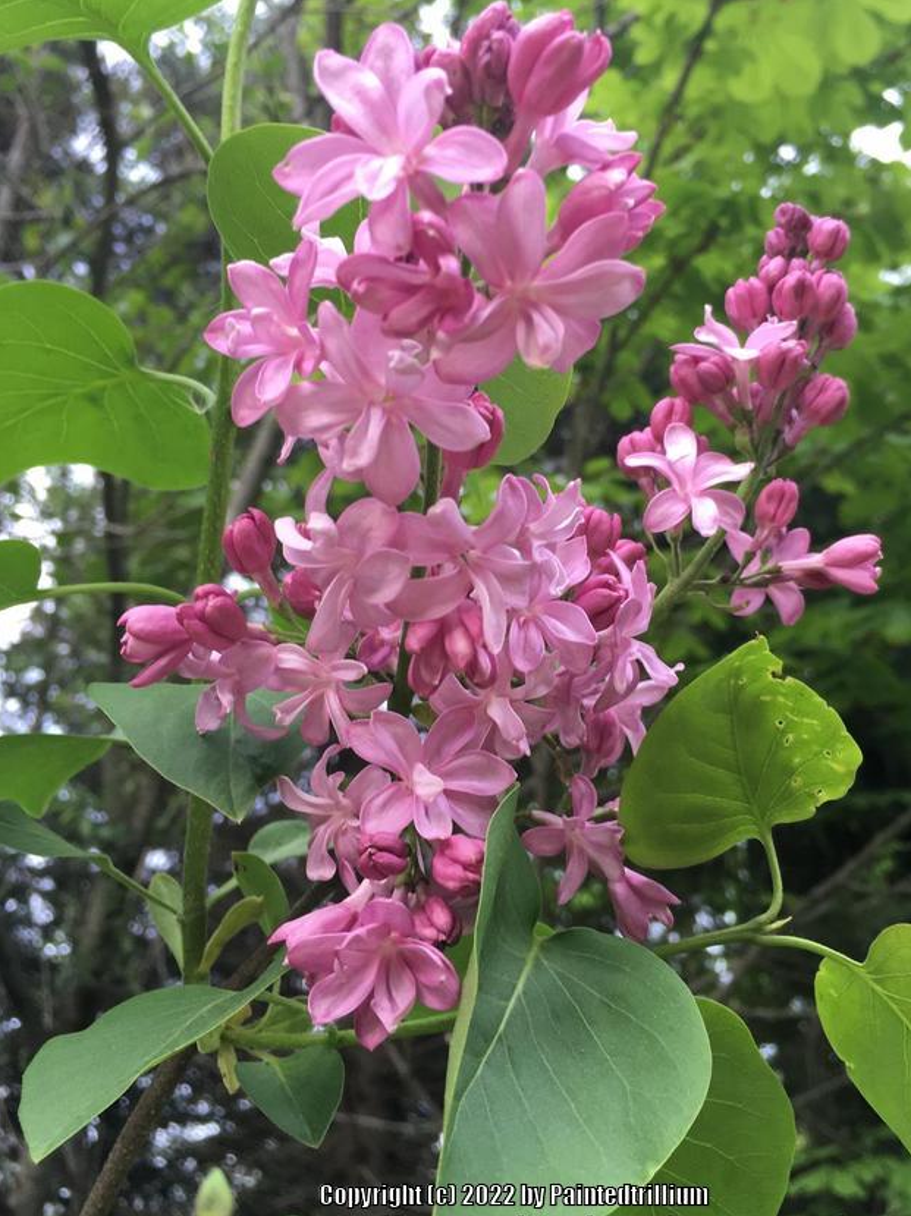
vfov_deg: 52.6
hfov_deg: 40.6
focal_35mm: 35
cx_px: 524
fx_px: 1229
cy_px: 566
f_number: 2.2
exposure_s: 1/120
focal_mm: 4.15
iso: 40
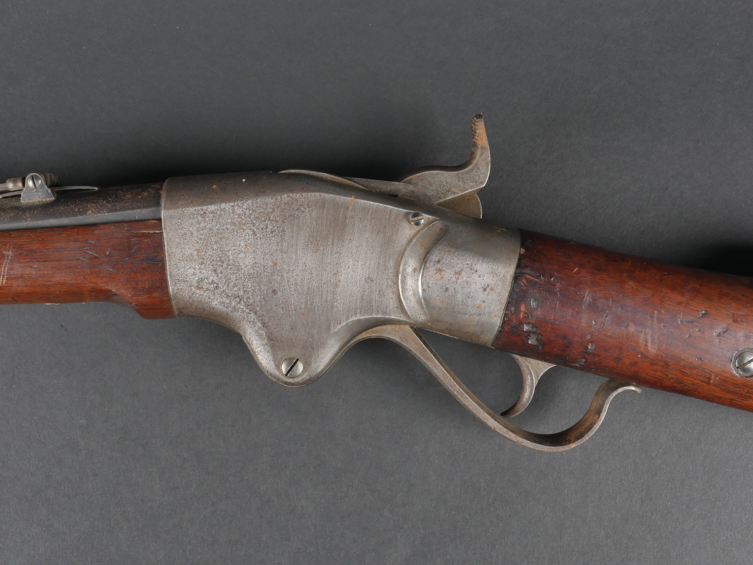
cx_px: 376
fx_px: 914
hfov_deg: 44.8
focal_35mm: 42
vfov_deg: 34.3
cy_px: 282
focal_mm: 21
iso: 200
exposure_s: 1/160
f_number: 16
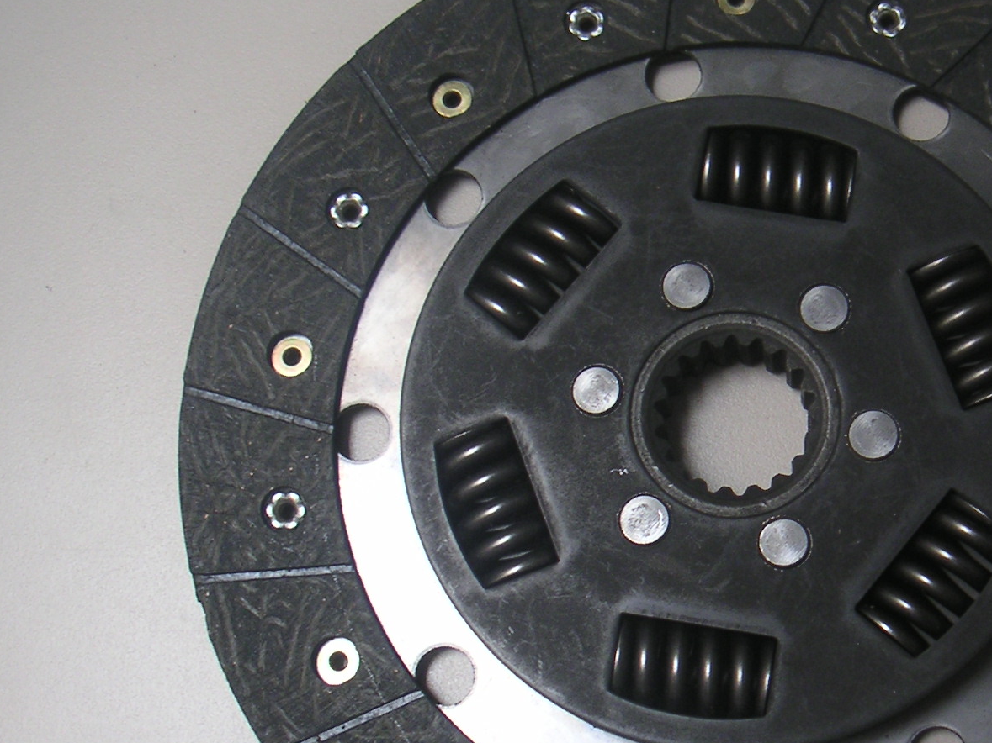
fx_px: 1891
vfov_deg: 22.2
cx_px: 786
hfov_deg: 28.8
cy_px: 453
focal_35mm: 66
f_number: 2.8
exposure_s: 1/45
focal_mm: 6
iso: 50
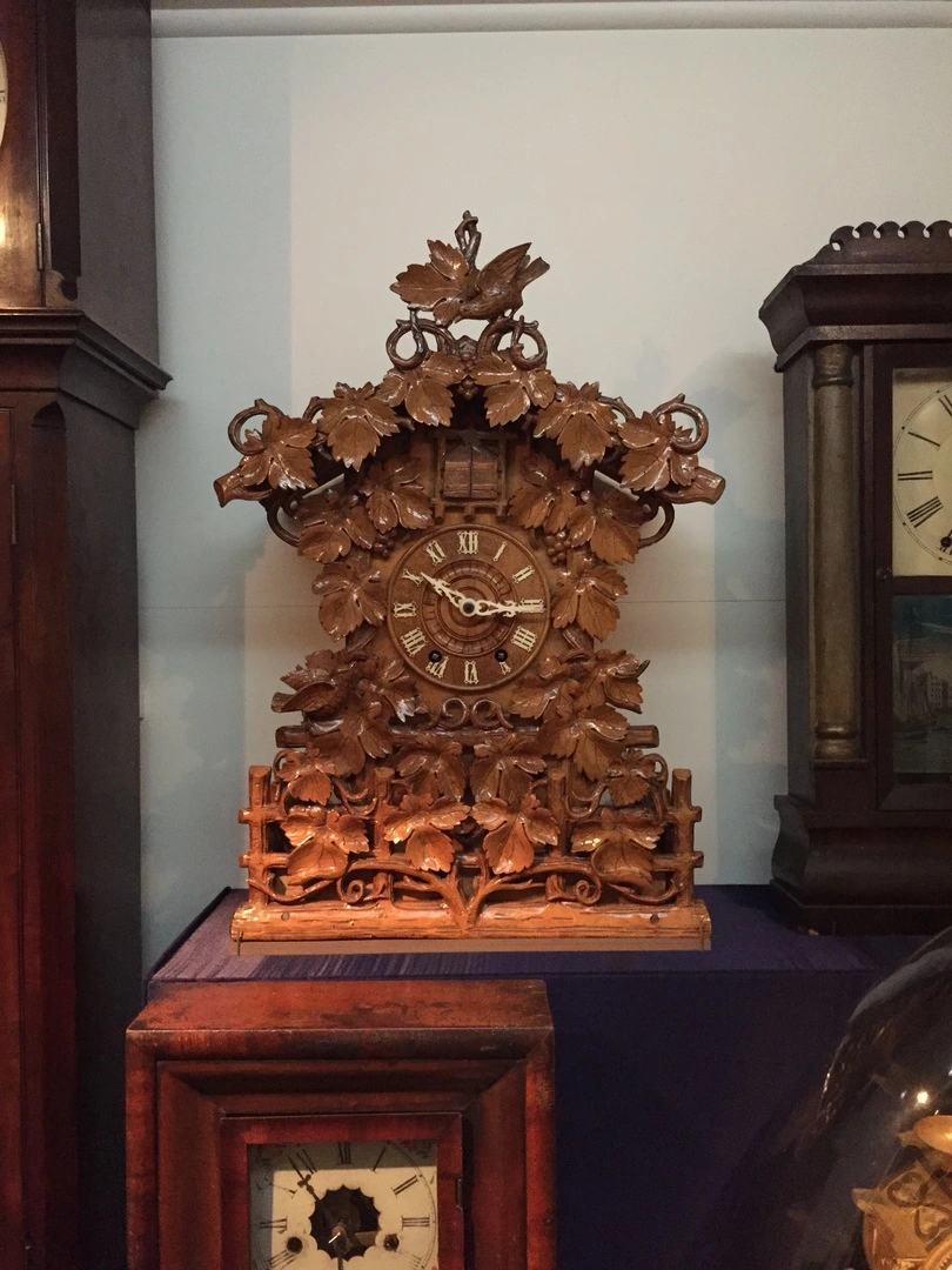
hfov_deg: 48.2
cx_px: 476
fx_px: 1063
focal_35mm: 29
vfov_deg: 61.7
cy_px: 635
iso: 400
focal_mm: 4.15
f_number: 2.2
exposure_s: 1/15
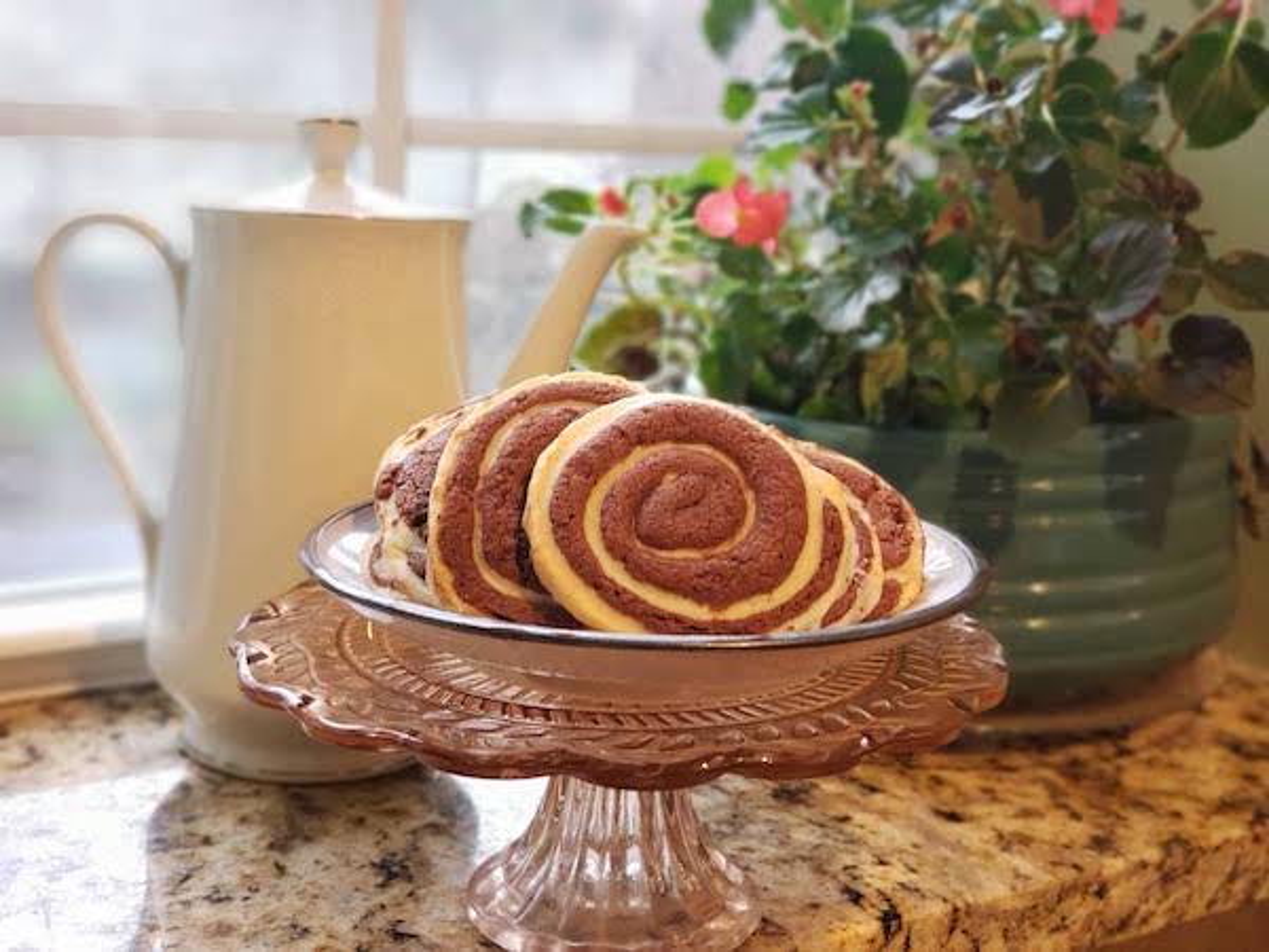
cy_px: 476
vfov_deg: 28.0
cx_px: 634
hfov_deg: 36.8
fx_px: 1906
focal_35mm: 52
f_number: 2.4
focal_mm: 6
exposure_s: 1/24
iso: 250
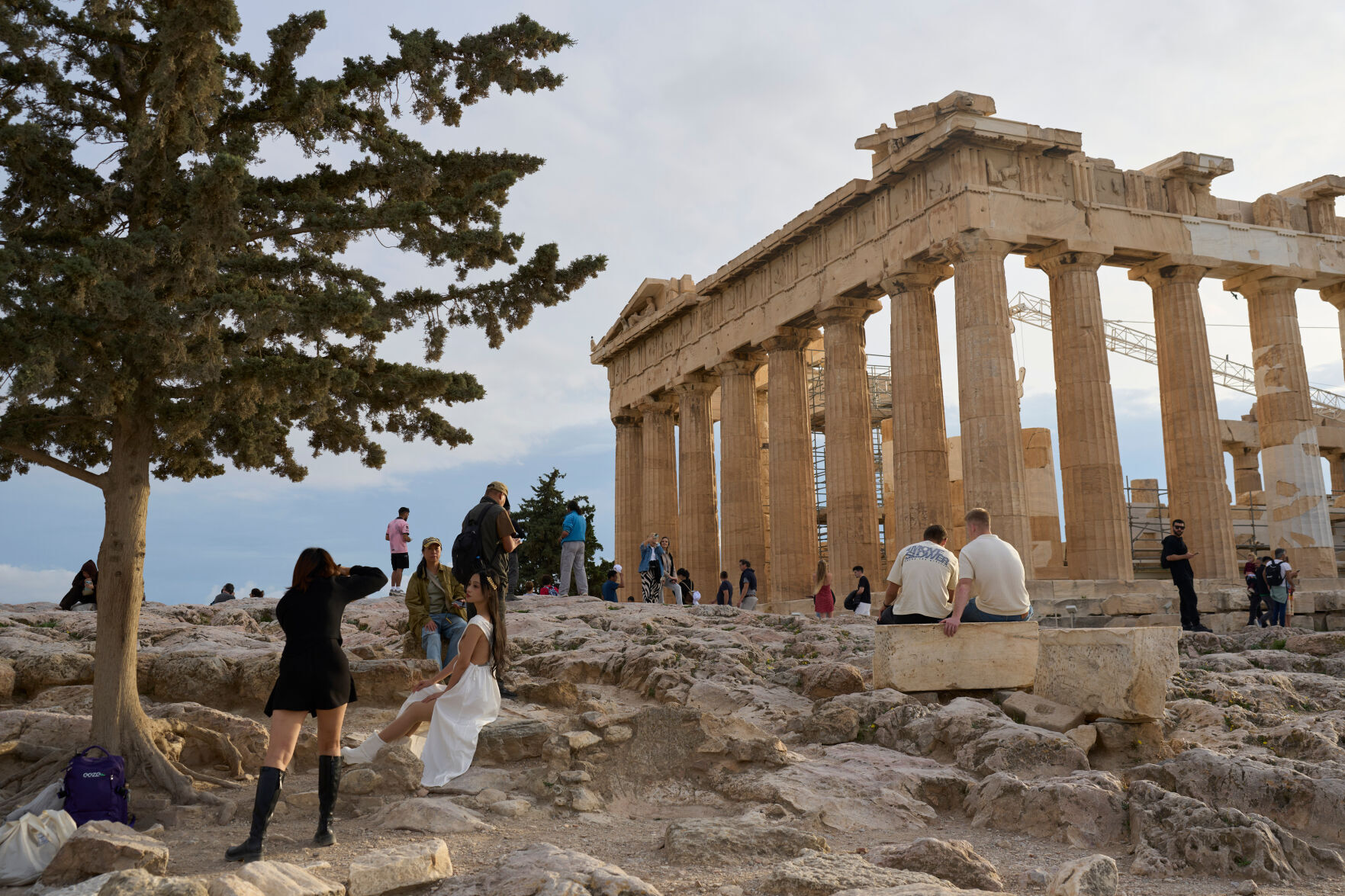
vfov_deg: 37.8
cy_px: 448
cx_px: 672
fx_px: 1307
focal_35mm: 35
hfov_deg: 54.4
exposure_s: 1/320
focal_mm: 35
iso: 100
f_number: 5
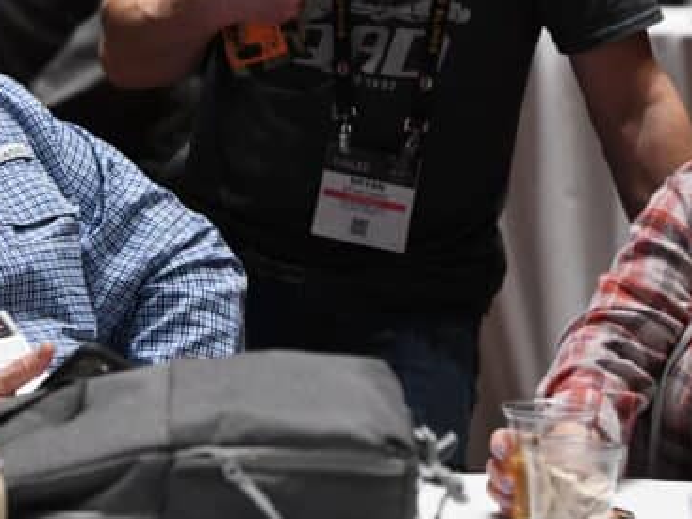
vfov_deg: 5.0
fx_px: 5895
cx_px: 426
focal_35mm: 295
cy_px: -99
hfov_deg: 6.7
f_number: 2.8
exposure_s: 1/125
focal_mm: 110
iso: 6400
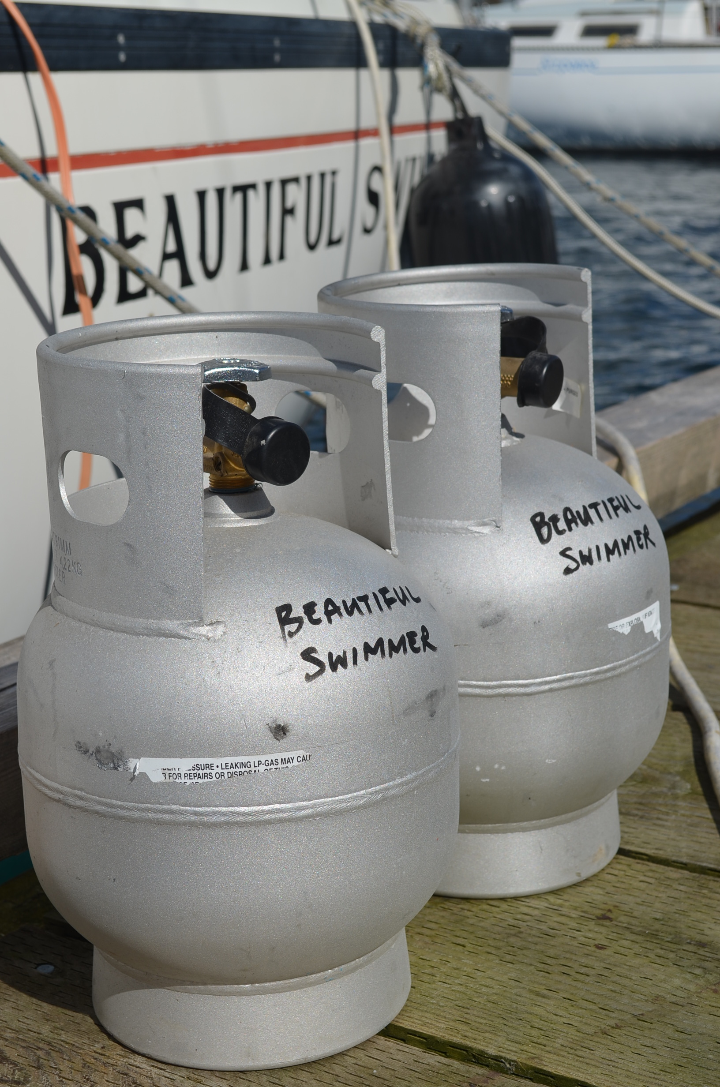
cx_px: 360
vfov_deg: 33.5
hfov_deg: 22.5
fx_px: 1808
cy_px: 544
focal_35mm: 60
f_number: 8
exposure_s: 1/800
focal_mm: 40
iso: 100
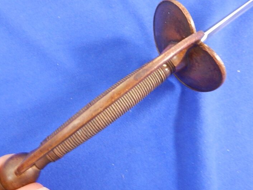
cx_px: 126
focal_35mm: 32
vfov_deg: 44.0
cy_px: 82
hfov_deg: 56.8
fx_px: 234
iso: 450
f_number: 3
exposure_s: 1/8
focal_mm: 4
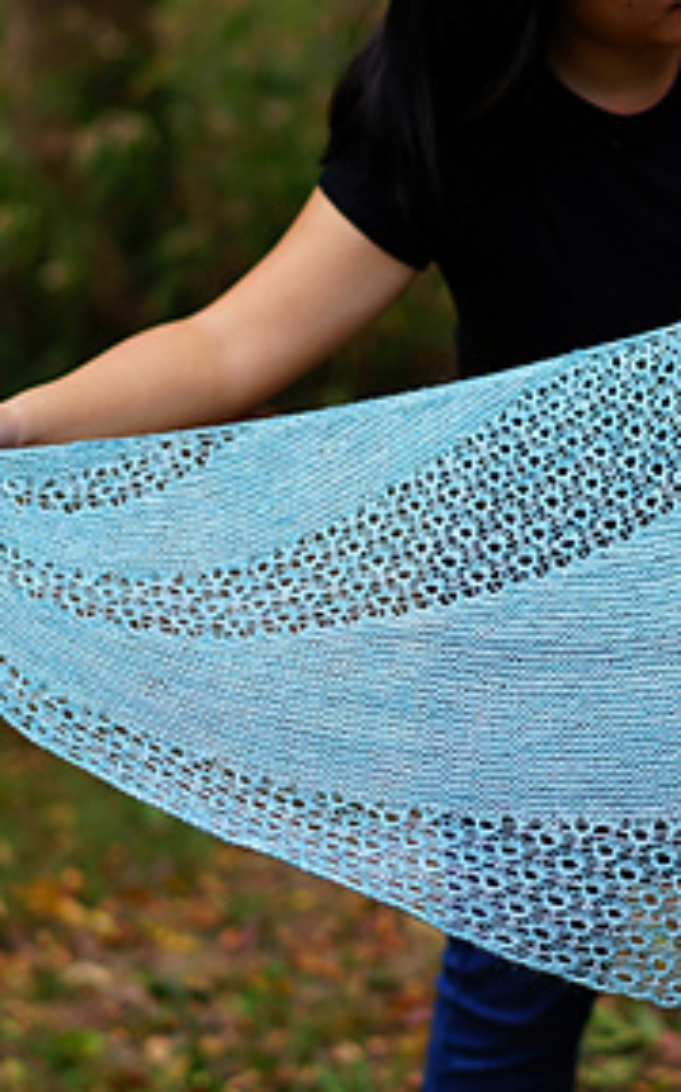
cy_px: 493
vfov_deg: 16.7
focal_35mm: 125
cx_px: 632
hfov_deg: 10.4
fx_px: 3717
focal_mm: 55
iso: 200
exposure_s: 1/1000
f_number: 2
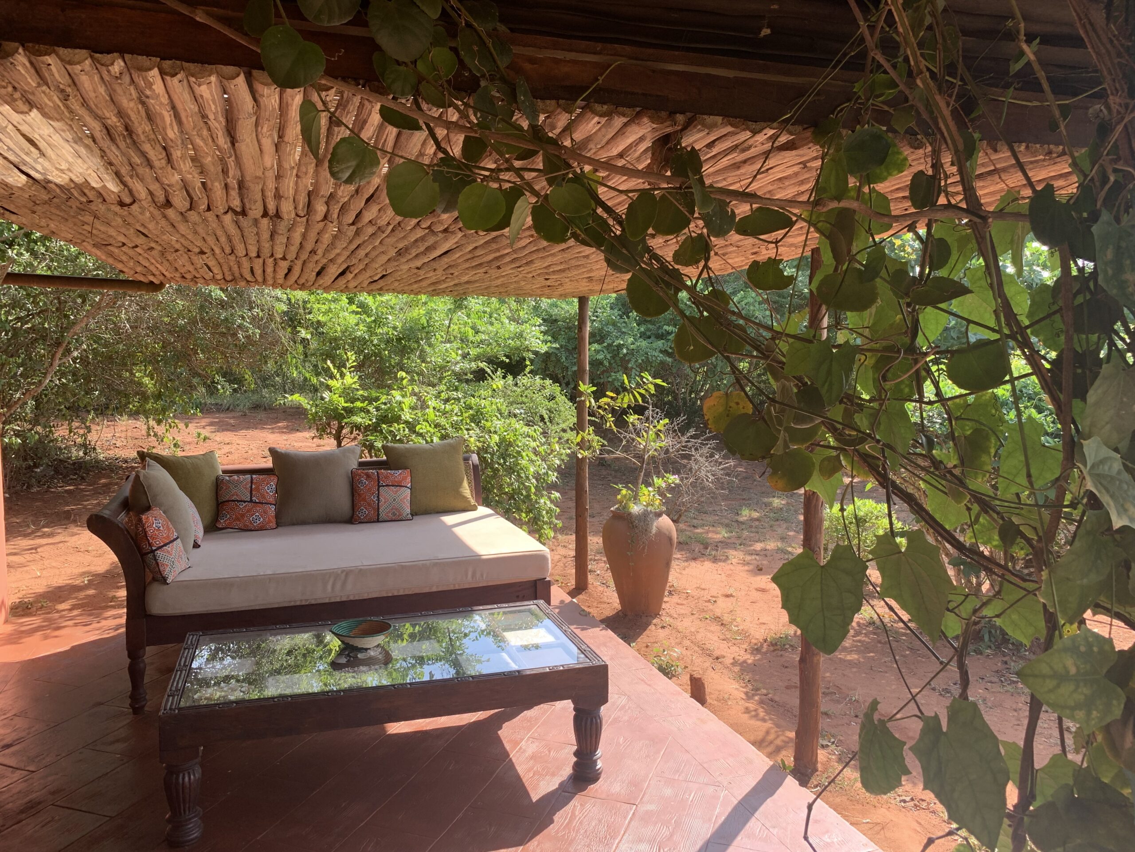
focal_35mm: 26
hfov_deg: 67.3
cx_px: 568
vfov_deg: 53.1
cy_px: 426
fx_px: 852
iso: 25
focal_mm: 4.25
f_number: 1.8
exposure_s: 1/291
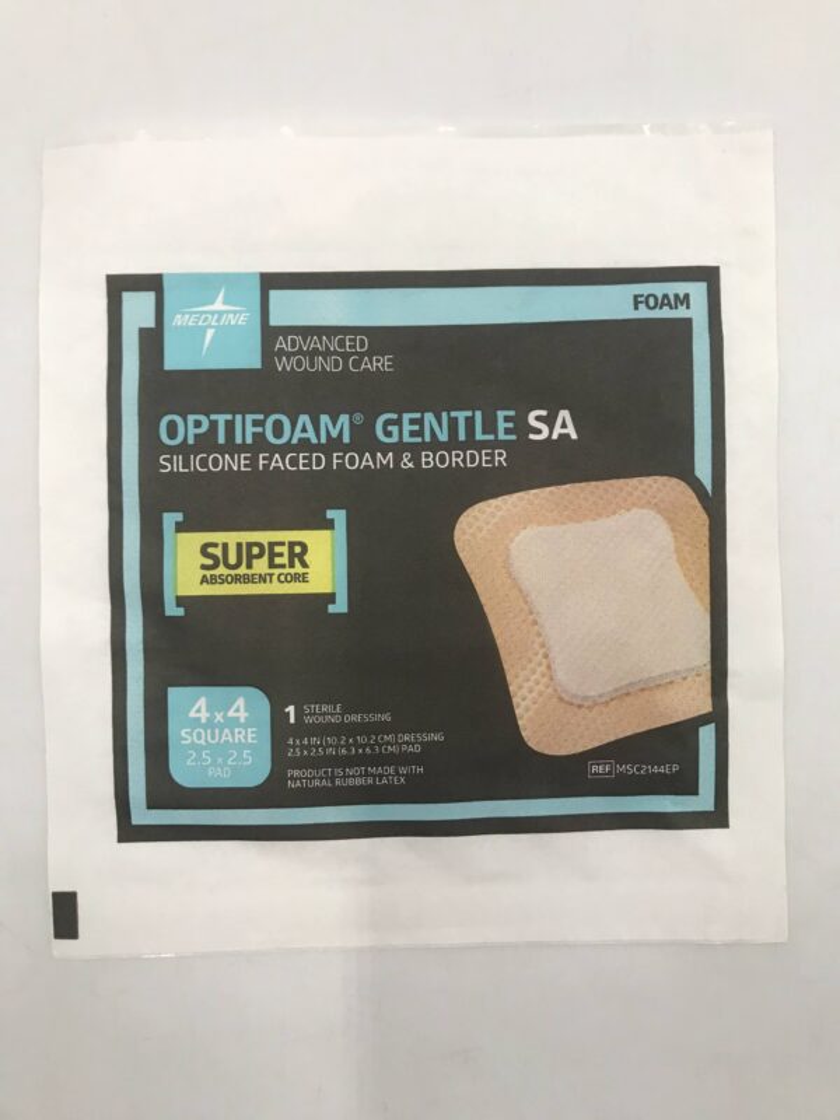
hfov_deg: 49.7
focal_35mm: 28
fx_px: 906
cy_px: 560
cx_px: 420
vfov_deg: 63.4
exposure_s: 1/30
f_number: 1.8
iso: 25
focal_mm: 3.99
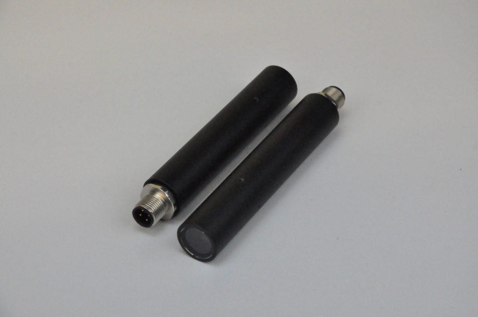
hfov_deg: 15.2
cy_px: 158
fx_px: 1790
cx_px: 239
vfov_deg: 10.1
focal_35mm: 135
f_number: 10
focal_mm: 90
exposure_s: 1/400
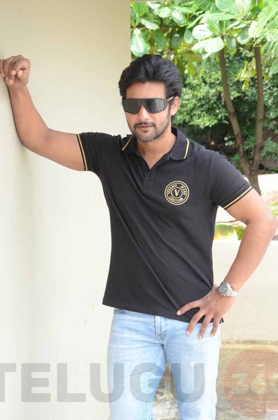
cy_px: 210
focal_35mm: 93
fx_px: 1082
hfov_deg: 14.6
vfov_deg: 22.0
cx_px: 139
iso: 500
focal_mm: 62
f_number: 9
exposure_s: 1/125
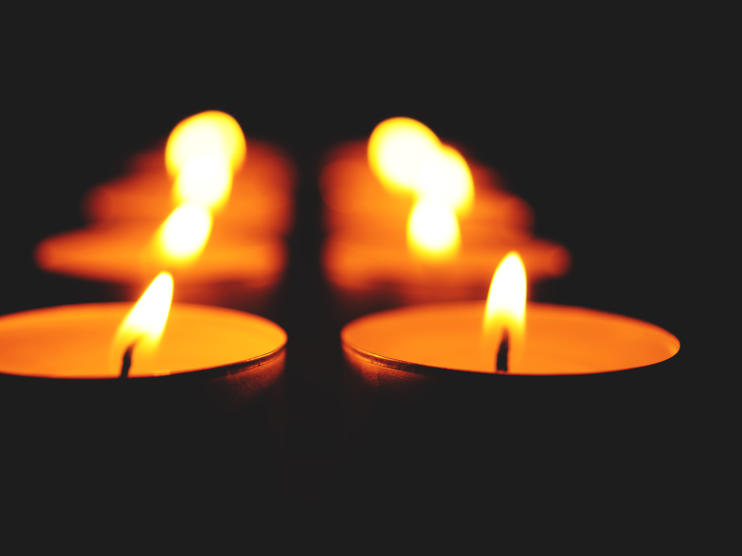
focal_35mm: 53
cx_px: 304
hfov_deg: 36.1
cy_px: 264
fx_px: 1136
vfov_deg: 27.5
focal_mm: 30
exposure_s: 1/30
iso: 50
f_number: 2.8
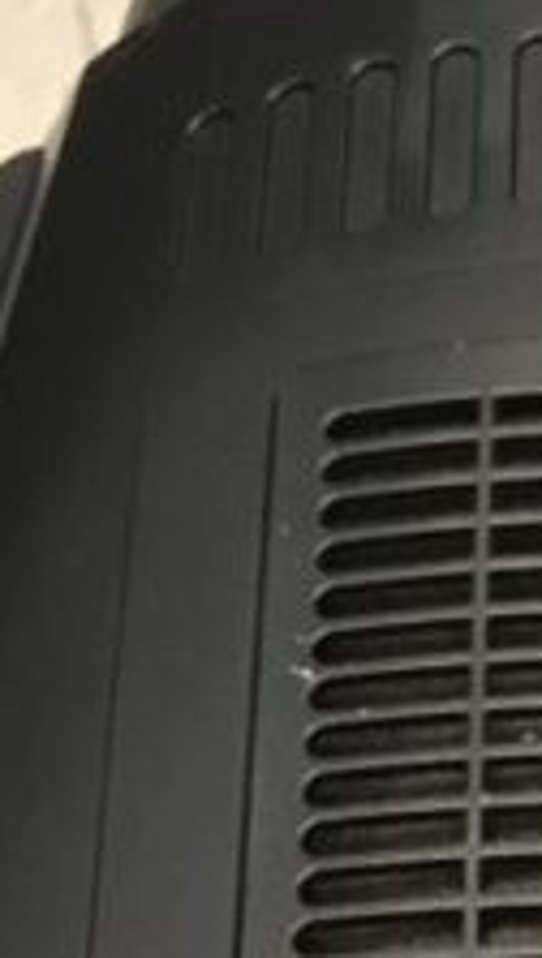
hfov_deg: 8.5
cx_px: 744
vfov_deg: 13.6
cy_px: 1744
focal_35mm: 140
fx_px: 3565
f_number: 1.8
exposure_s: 1/17
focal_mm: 3.99
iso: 100
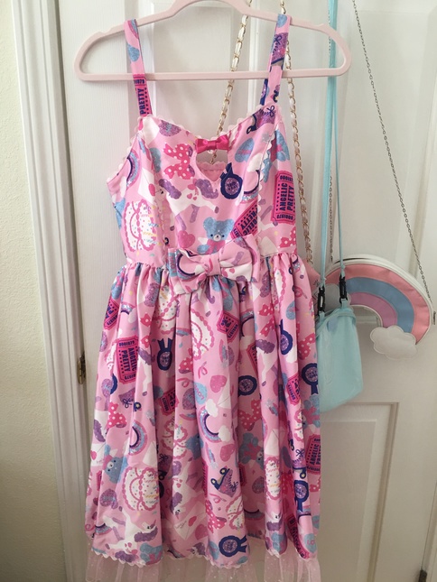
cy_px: 291
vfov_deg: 61.7
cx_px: 218
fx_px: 488
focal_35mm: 29
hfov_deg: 48.2
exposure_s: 1/15
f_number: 2.2
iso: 32
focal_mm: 4.15
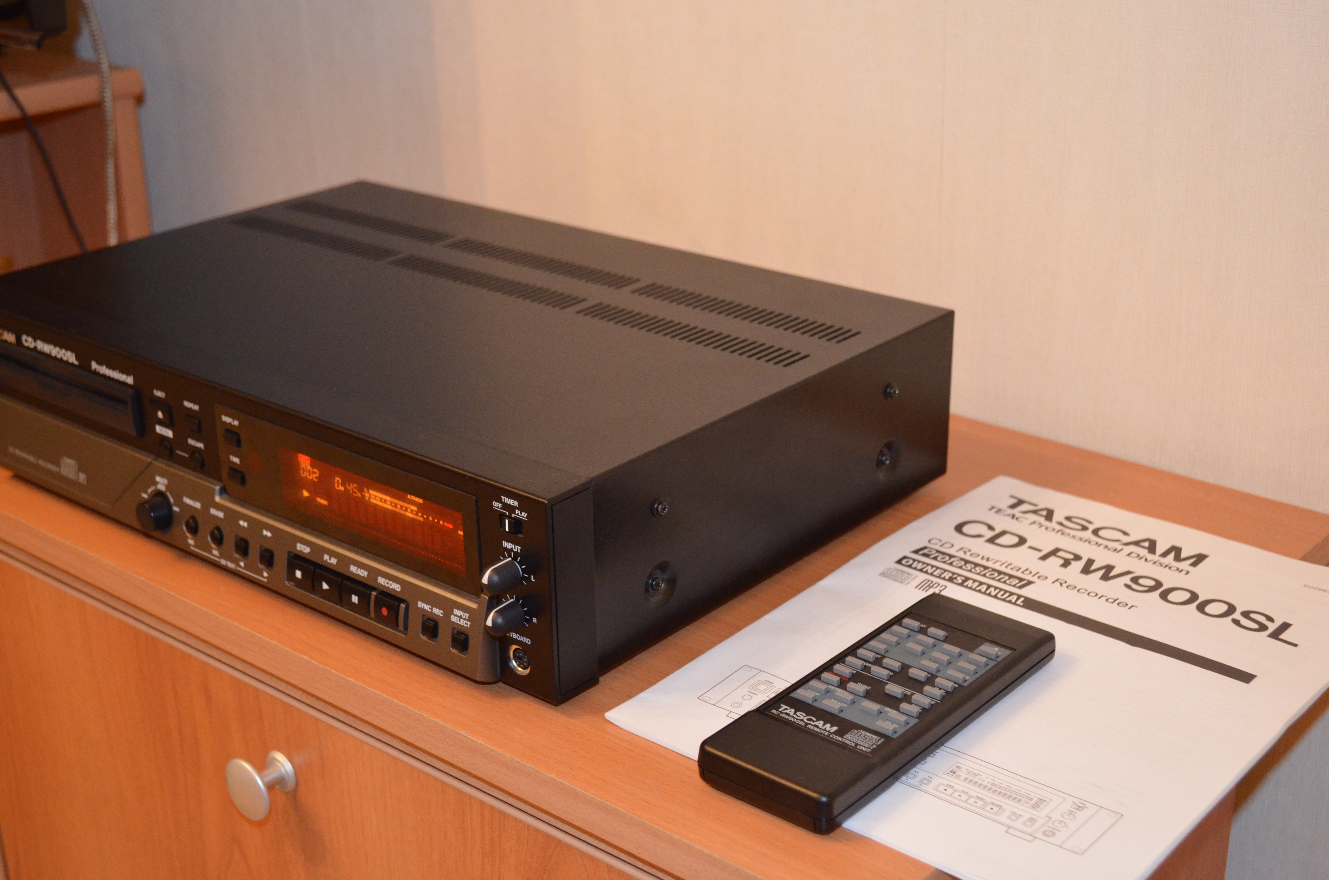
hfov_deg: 41.2
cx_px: 664
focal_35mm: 48
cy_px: 440
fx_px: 1768
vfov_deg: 28.0
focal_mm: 32
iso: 2200
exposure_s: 1/60
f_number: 4.8
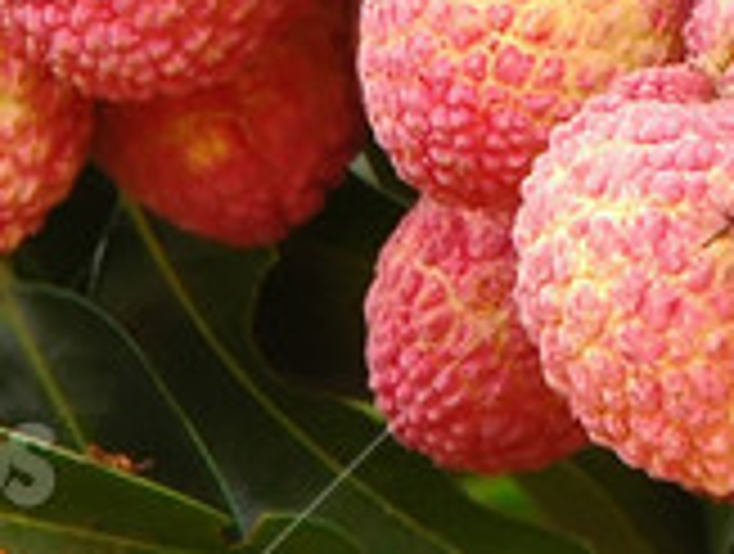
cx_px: 1259
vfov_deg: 1.0
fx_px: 32578
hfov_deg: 1.3
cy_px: -441
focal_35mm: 1533
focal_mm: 170
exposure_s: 1/20
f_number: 14
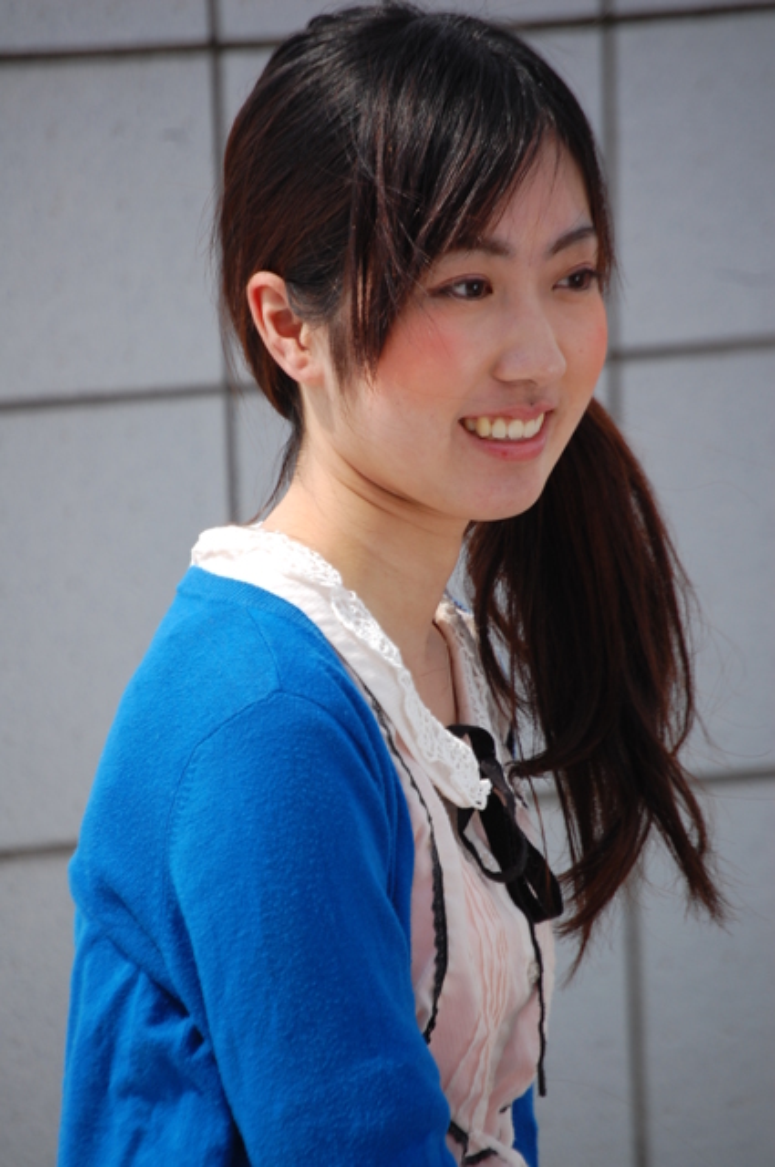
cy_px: 584
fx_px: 9713
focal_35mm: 300
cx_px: 388
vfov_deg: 6.9
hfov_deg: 4.6
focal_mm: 200
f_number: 5.6
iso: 200
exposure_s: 1/500
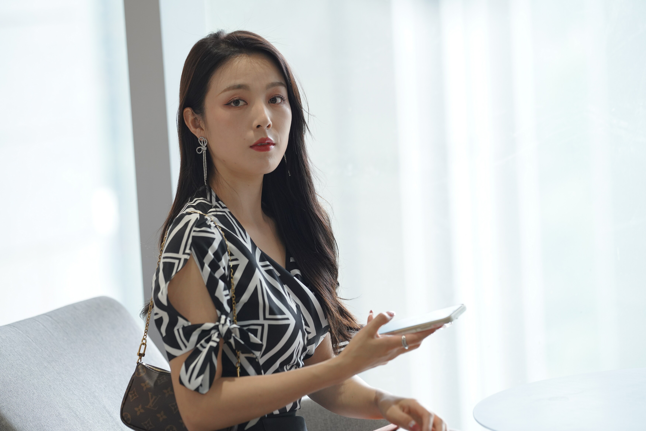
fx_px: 2422
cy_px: 216
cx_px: 323
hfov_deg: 15.2
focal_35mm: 135
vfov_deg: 10.2
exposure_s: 1/250
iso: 1000
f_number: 2.5
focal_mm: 135
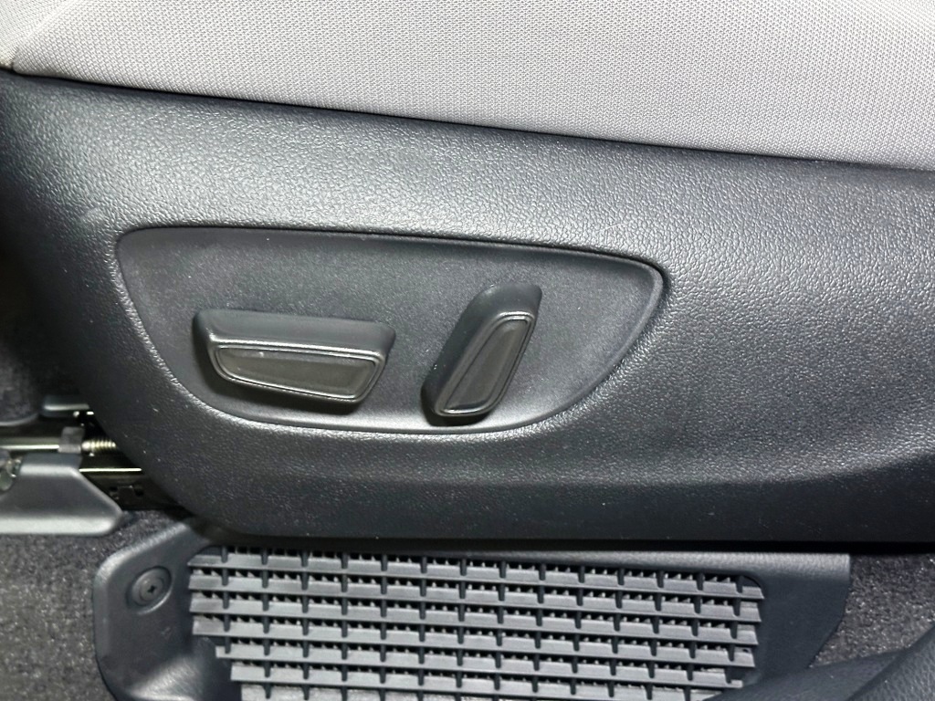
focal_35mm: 48
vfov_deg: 30.3
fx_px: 1297
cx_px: 468
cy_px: 350
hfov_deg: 39.7
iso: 500
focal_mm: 6.86
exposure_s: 1/30
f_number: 1.78
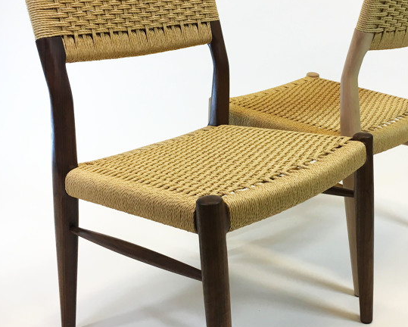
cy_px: 157
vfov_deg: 30.9
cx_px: 260
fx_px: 592
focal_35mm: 49
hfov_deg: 37.7
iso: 32
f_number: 2.2
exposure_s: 1/40
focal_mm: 4.15
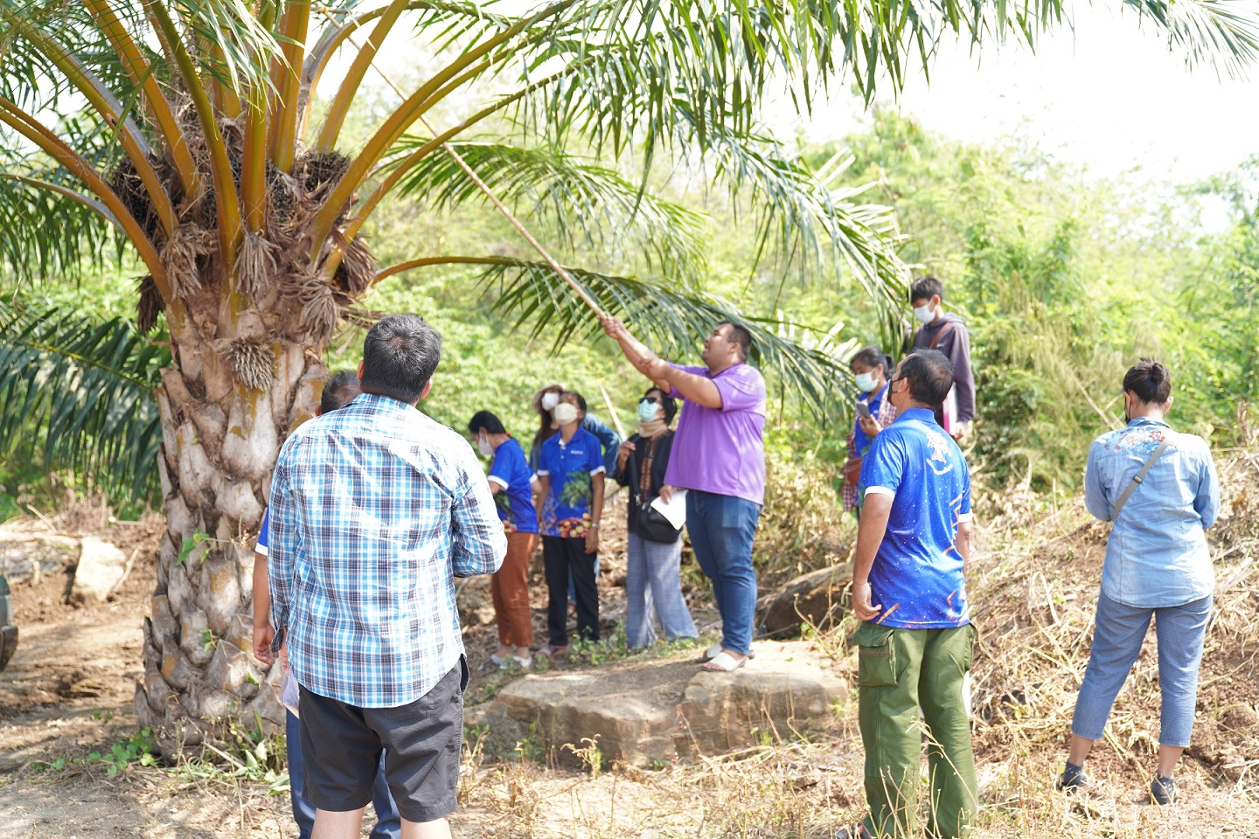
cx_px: 630
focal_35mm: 40
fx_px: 1399
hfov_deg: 48.5
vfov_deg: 33.4
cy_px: 420
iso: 100
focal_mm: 40
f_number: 2.8
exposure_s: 1/200
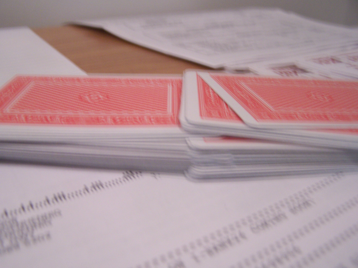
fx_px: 393
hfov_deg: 49.0
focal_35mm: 38
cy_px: 134
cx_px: 179
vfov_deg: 37.7
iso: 140
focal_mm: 6.3
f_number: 2.8
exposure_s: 1/13
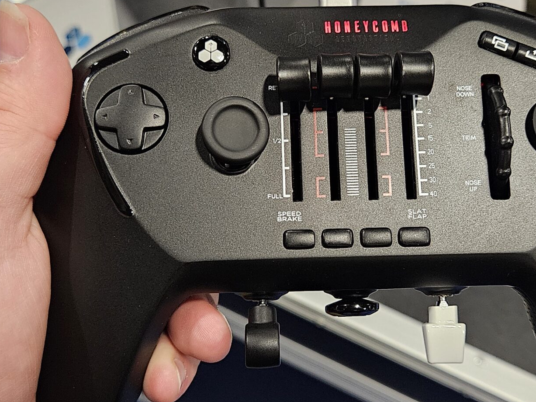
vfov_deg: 30.2
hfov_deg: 39.6
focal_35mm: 48
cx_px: 294
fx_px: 743
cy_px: 176
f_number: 1.8
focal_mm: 5.4
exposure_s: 1/120
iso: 500
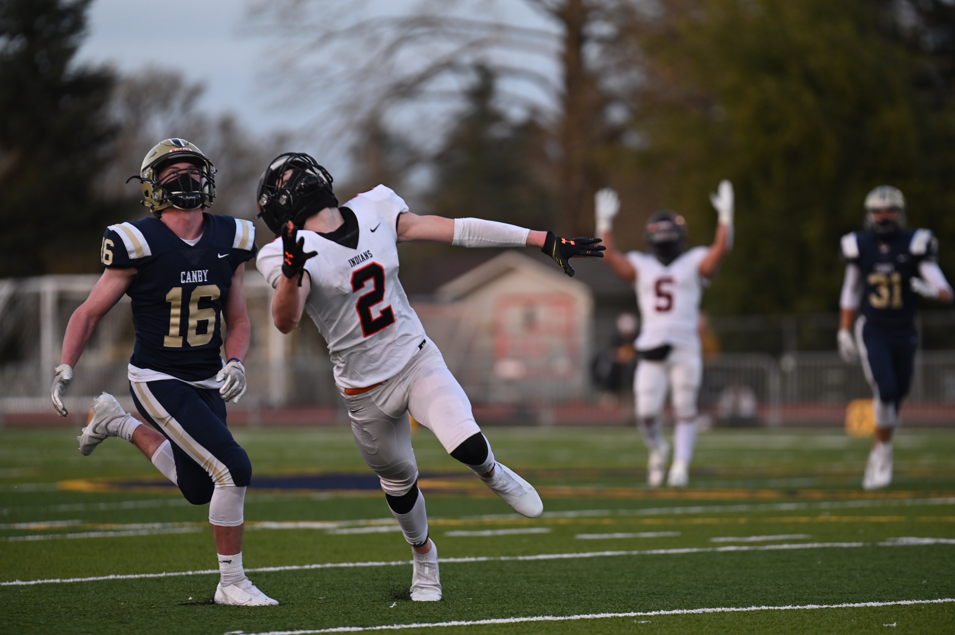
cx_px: 478
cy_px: 318
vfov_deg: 5.7
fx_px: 6362
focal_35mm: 240
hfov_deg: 8.6
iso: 1600
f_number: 2.8
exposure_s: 1/1250
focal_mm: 240
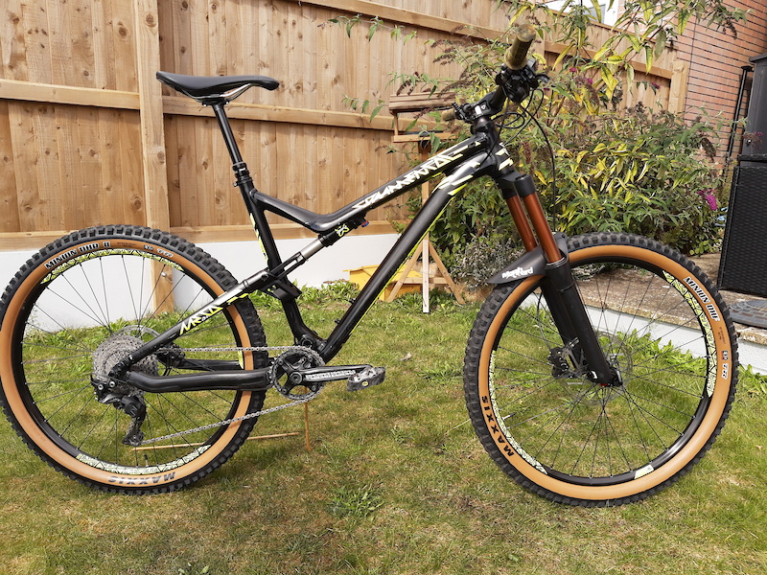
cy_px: 288
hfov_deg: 67.3
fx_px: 576
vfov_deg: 53.1
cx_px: 384
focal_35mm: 26
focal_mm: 4.75
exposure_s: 1/1368
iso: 40
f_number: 1.7
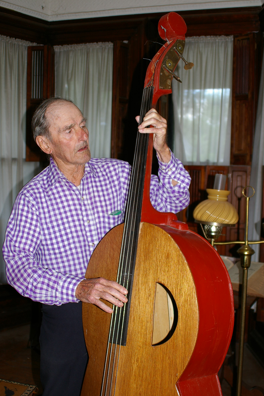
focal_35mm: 43
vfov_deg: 45.4
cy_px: 201
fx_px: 473
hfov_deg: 31.2
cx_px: 130
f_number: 3.5
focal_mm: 28
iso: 200
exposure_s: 1/45
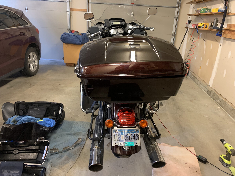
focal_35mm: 26
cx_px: 118
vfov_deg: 53.1
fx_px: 177
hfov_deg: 67.3
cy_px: 88
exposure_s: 1/60
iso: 250
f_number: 1.8
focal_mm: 4.25
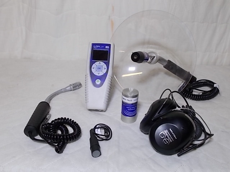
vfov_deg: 41.8
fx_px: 226
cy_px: 86
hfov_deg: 54.0
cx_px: 115
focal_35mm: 34
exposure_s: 1/30
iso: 80
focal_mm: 6
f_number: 3.6
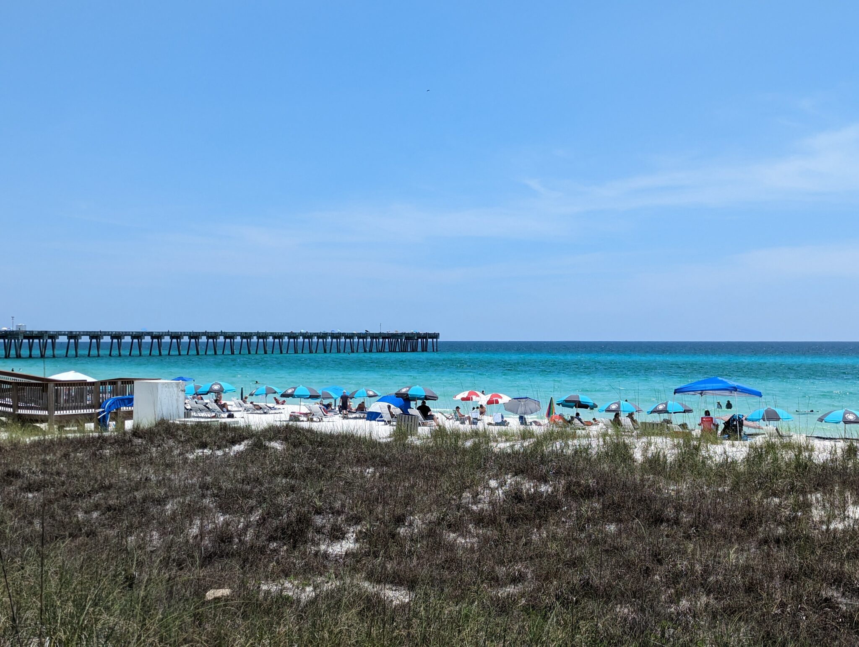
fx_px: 1193
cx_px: 430
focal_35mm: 48
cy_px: 324
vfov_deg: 30.3
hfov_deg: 39.6
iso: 55
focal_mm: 6.81
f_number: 1.85
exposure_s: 1/2817
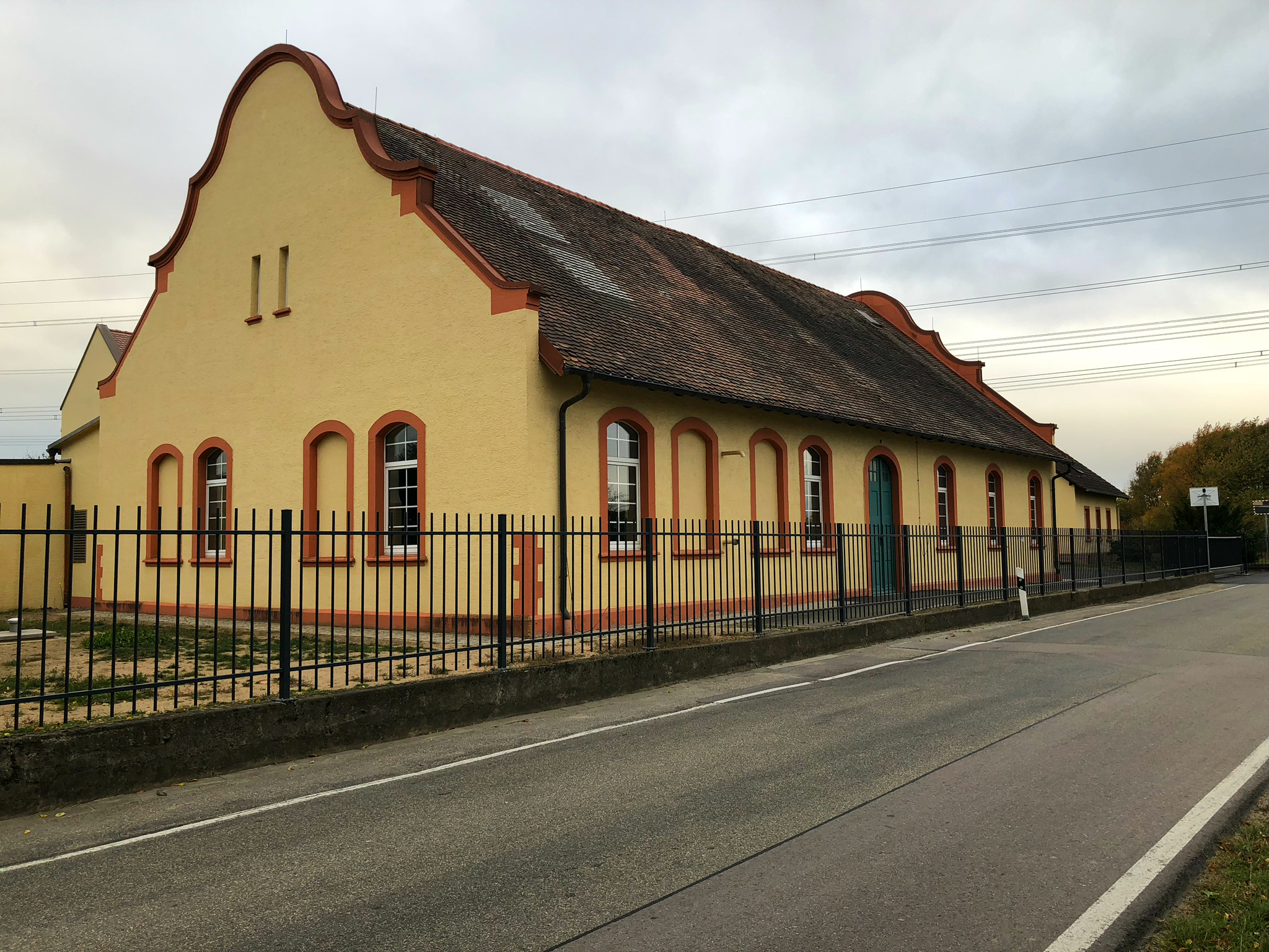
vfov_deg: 49.7
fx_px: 1026
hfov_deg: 63.4
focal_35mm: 28
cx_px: 634
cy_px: 476
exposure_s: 1/120
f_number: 1.8
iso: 20
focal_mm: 4
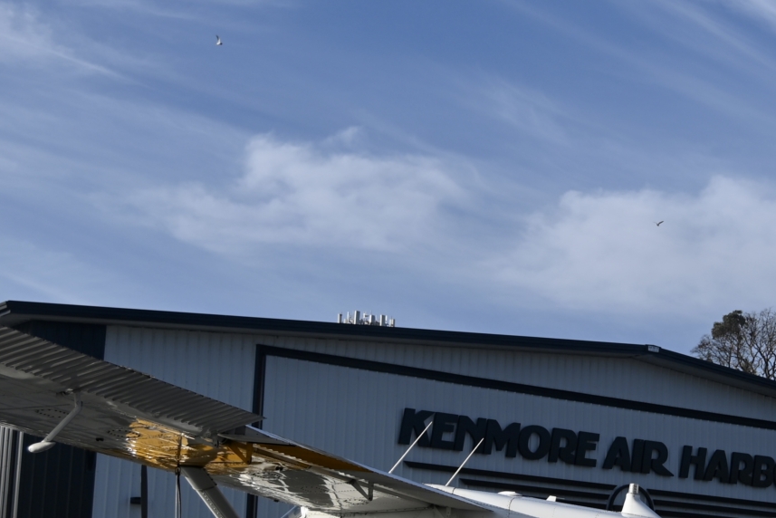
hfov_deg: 23.3
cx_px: 622
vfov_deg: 15.9
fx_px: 1854
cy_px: 319
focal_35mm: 86
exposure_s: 1/1000
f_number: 5
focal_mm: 32
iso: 100
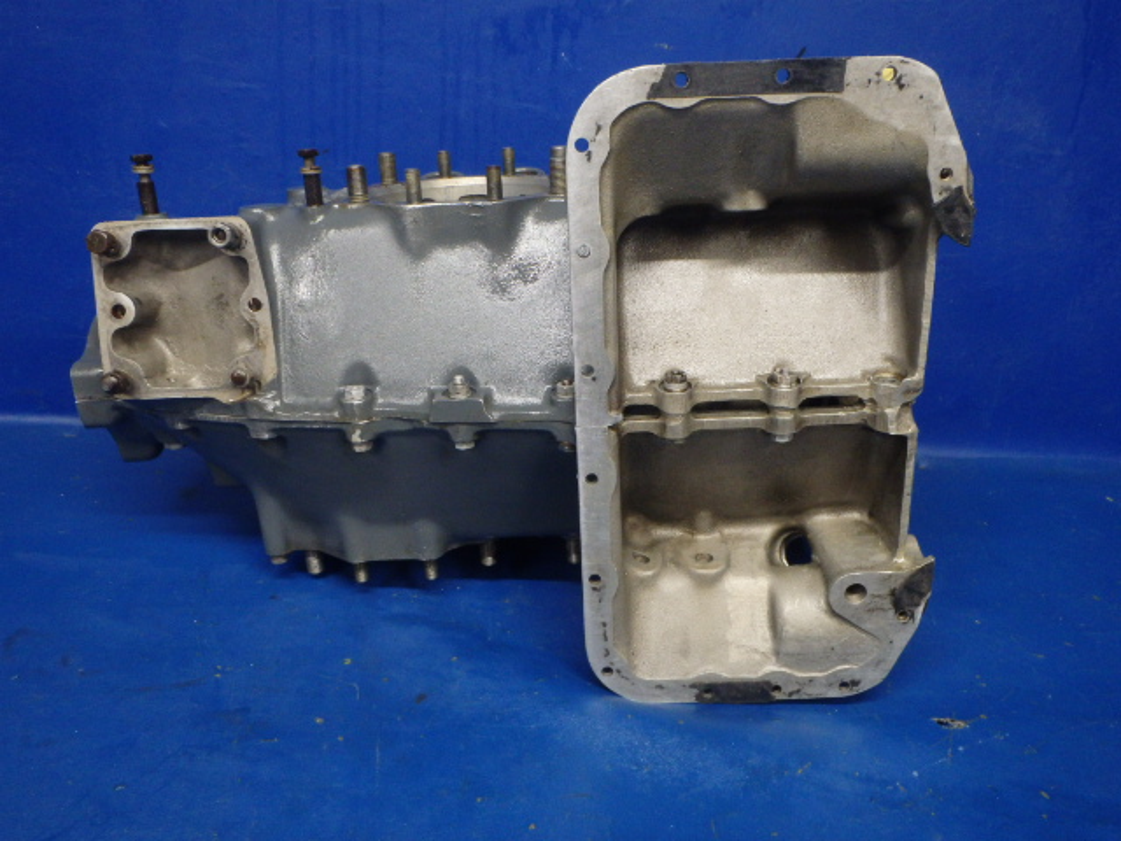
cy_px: 420
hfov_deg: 63.4
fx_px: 907
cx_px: 560
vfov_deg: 49.7
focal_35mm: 28
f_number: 3.9
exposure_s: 1/30
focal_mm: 5
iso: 500
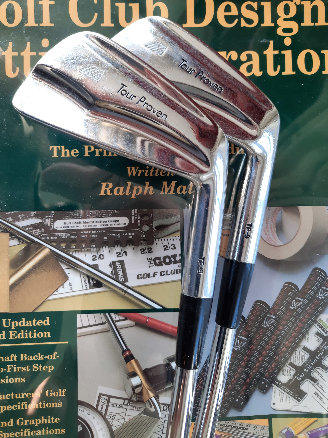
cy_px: 219
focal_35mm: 25
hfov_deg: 54.9
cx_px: 164
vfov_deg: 69.4
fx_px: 316
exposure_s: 1/50
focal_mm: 4.6
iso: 50
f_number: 2
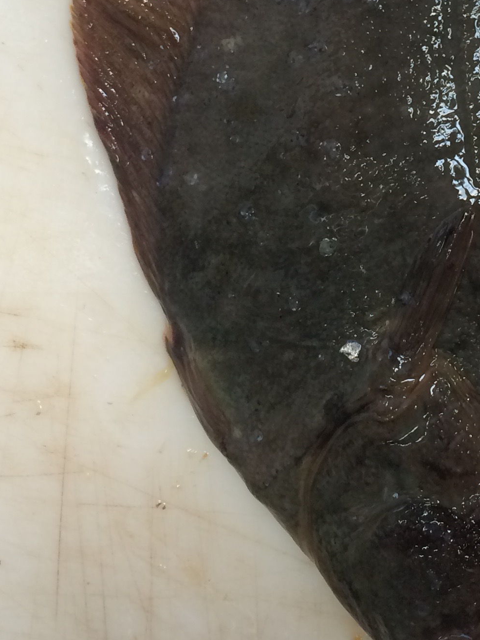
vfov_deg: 26.0
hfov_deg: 20.1
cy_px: 36
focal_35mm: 72
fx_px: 1331
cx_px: 414
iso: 50
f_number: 2.2
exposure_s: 1/30
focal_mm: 4.15
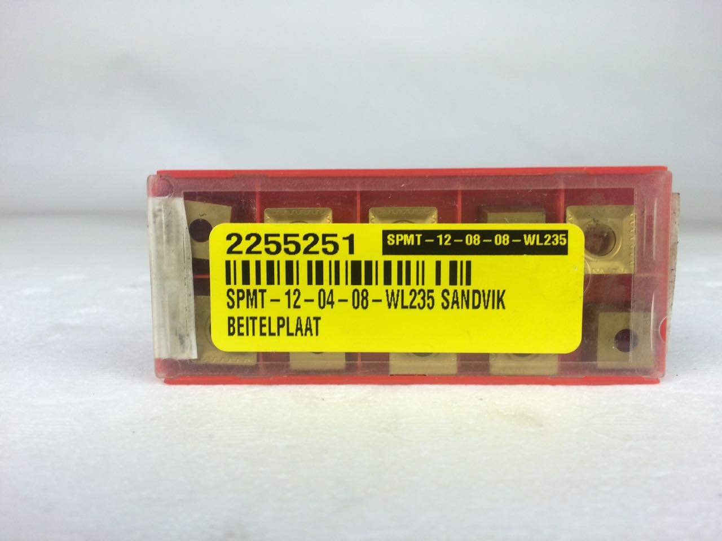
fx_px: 605
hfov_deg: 61.7
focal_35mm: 29
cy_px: 270
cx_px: 361
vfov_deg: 48.2
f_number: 2.2
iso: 32
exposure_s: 1/197
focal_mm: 4.15
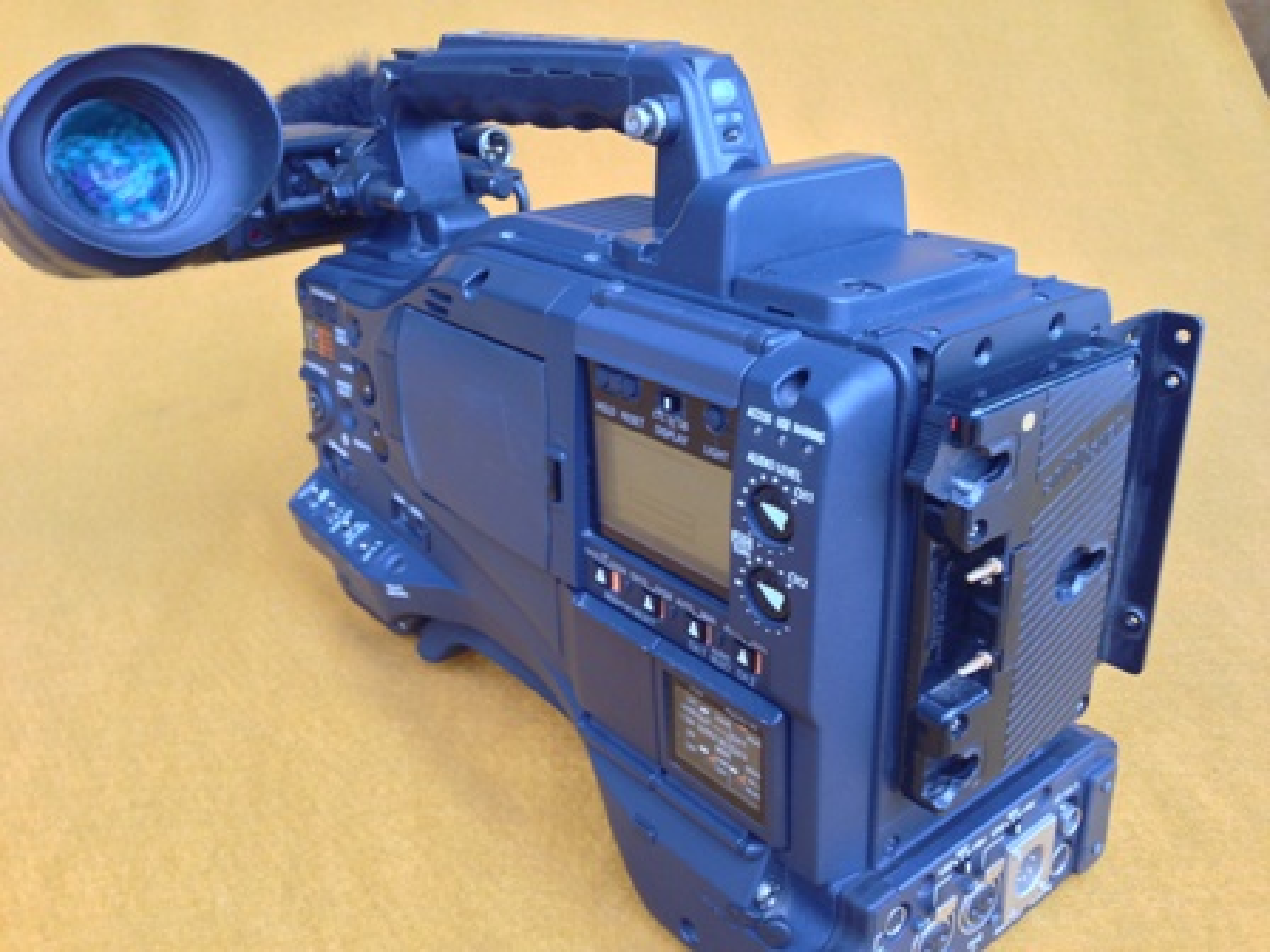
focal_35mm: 33
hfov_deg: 55.4
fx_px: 1211
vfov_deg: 42.9
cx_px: 635
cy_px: 476
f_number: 2.4
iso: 64
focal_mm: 4.13
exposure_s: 1/30
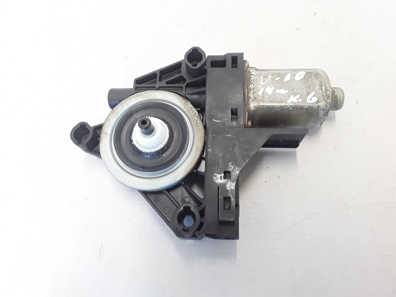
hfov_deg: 65.3
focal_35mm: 27
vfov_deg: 51.4
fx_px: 309
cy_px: 148
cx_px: 198
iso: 100
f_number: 1.9
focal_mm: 2.91
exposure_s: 1/33
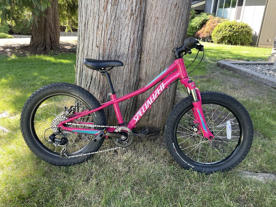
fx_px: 207
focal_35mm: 26
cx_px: 138
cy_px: 104
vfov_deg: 53.1
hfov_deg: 67.3
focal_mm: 4.2
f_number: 1.6
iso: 40
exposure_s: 1/121
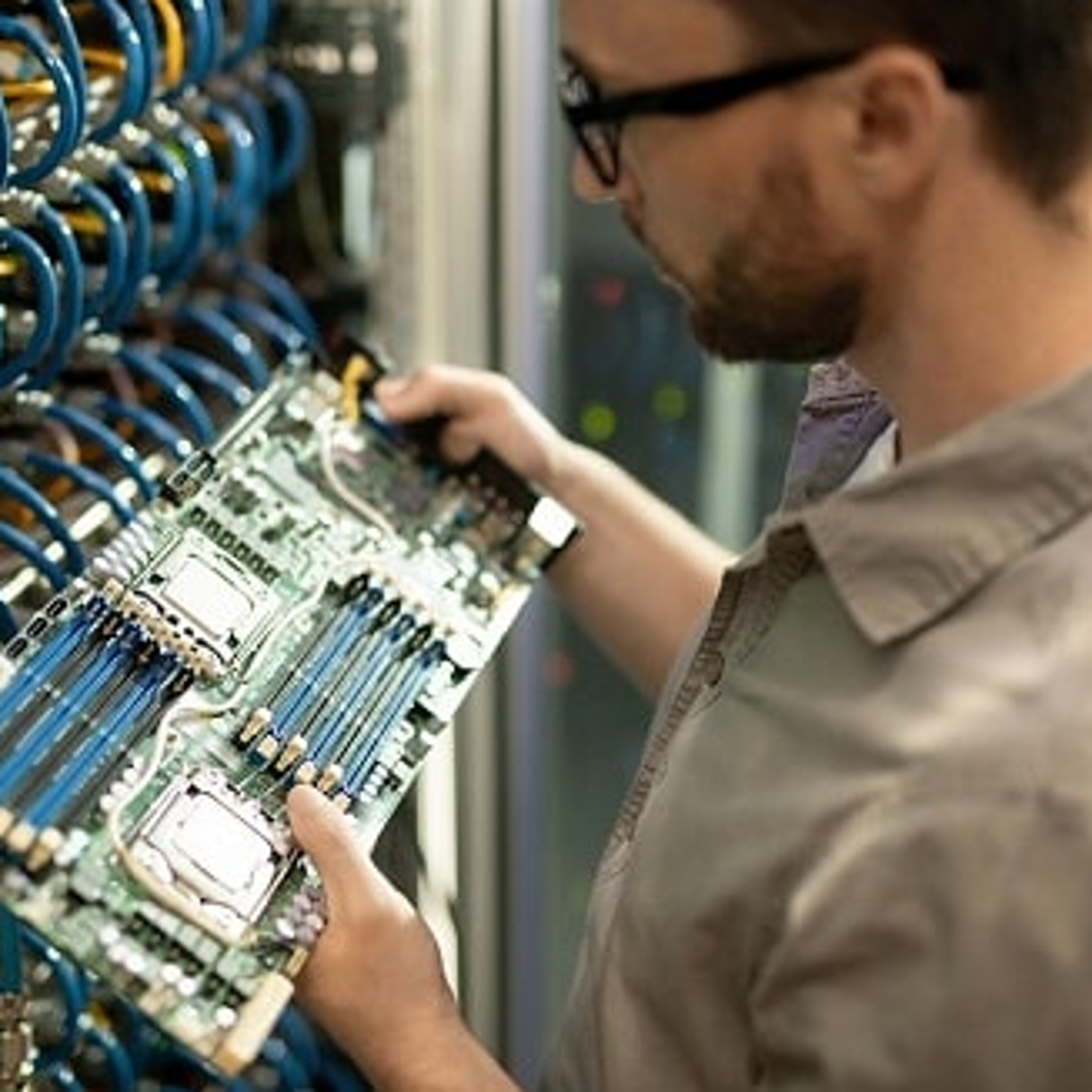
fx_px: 2320
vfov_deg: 26.5
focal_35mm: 65
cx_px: 434
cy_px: 546
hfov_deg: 26.4
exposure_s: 1/60
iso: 800
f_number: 1.8
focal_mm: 50
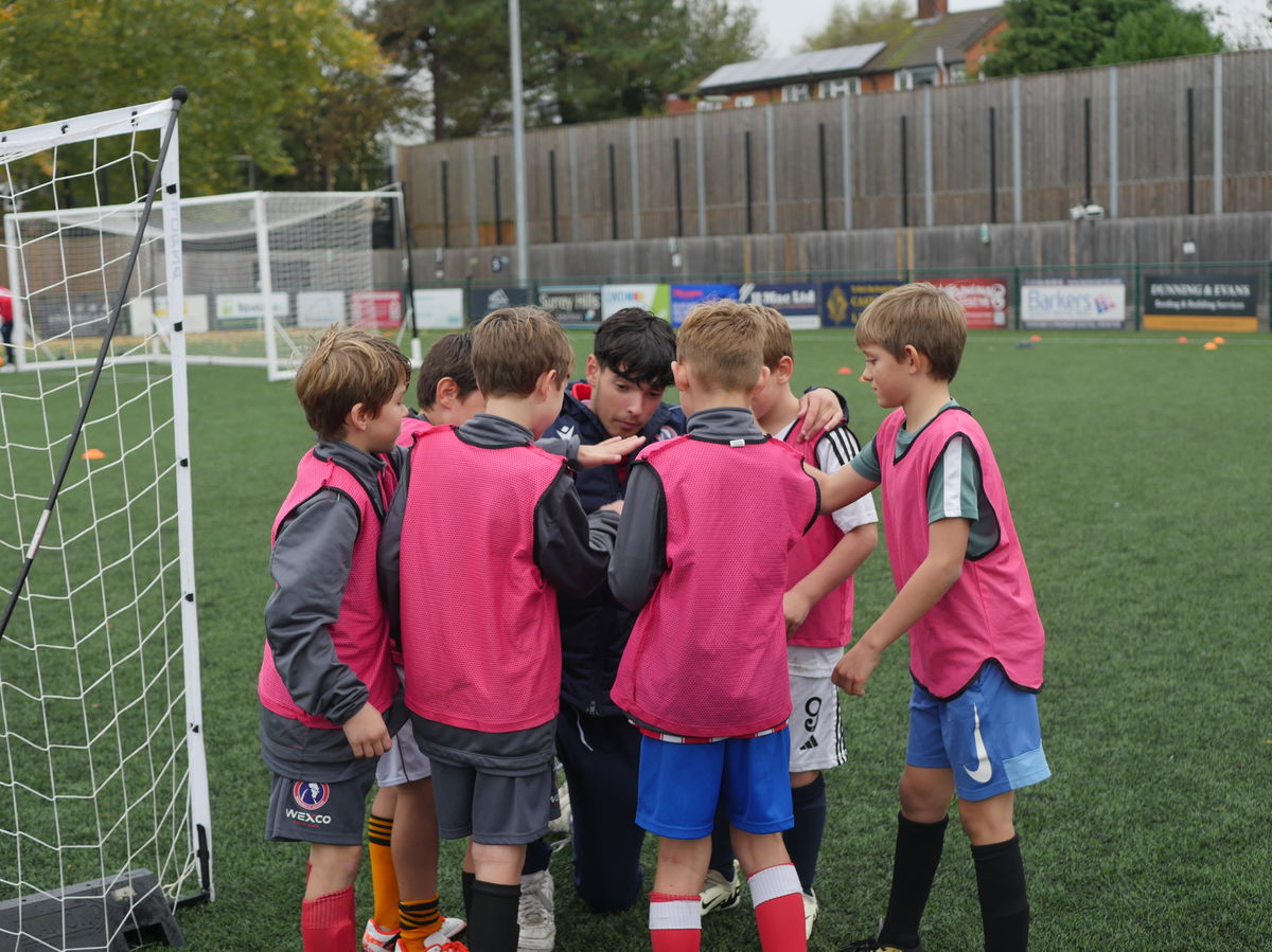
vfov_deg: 29.1
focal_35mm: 50
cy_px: 476
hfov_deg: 38.2
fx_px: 1837
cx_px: 636
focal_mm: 25
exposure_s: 1/250
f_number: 2.8
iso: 200
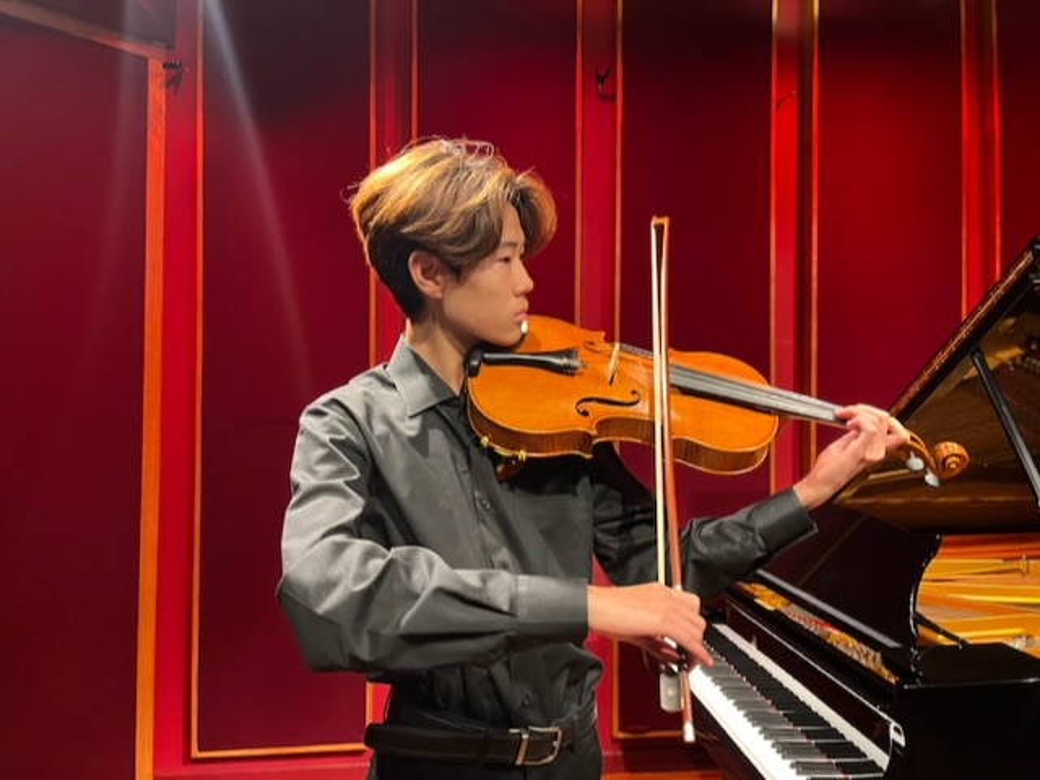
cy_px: 390
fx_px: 781
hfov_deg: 67.3
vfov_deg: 53.1
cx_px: 520
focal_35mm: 26
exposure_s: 1/60
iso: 320
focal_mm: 5.1
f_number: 1.6
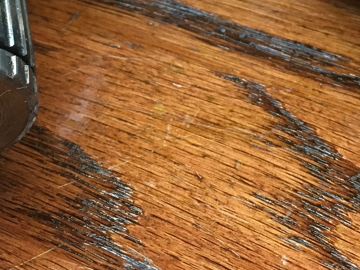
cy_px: -76
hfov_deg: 23.8
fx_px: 853
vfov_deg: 17.0
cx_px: 225
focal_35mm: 82
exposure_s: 1/24
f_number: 2.2
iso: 200
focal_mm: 4.15
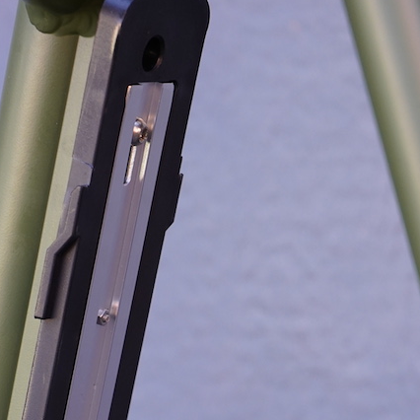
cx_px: 106
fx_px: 2416
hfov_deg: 9.9
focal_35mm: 176
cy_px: 507
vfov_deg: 9.8
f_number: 5.6
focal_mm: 69
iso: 1250
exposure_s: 1/160
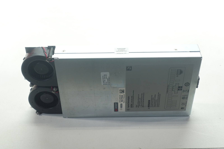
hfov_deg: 38.2
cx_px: 112
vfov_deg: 26.0
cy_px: 74
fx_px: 324
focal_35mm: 52
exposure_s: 1/60
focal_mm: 19.1
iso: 160
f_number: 2.8
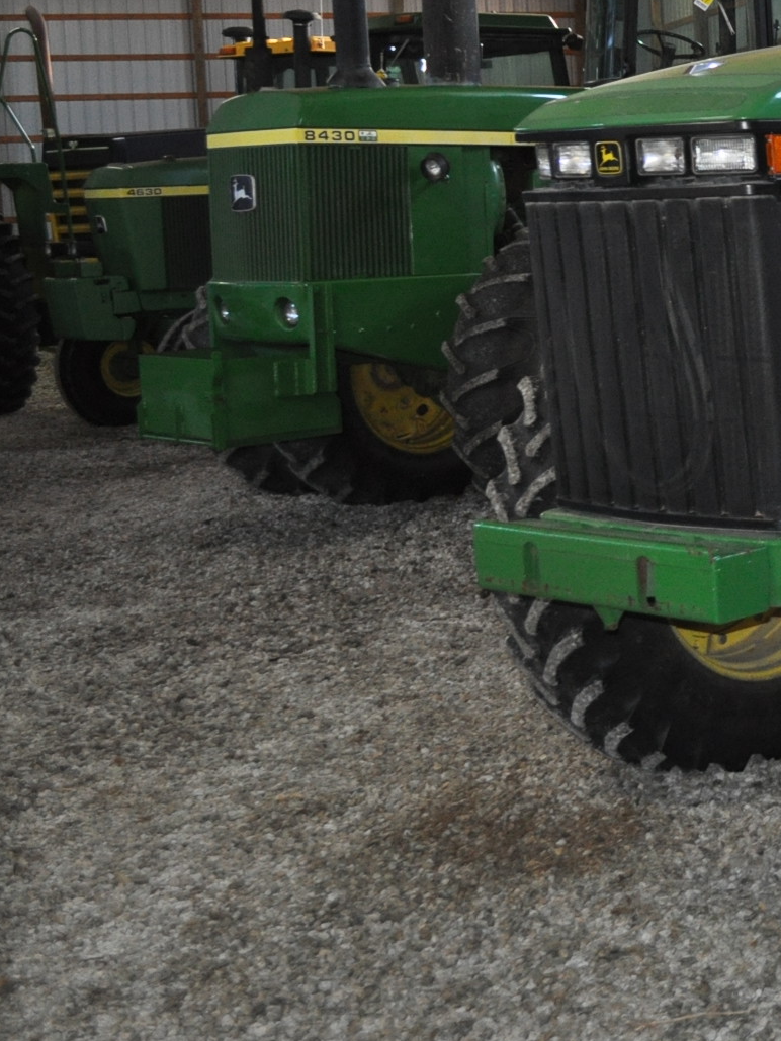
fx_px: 1986
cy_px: 342
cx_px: 1048
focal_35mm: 66
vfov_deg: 29.2
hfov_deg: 20.2
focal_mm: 22
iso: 800
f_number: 3.8
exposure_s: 1/60
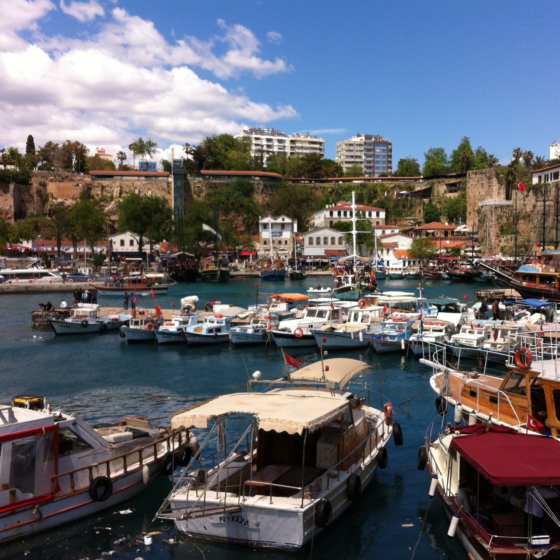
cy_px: 277
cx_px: 319
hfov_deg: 39.9
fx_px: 769
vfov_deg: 40.0
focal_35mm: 42
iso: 80
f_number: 2.8
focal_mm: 3.85
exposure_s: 1/1676
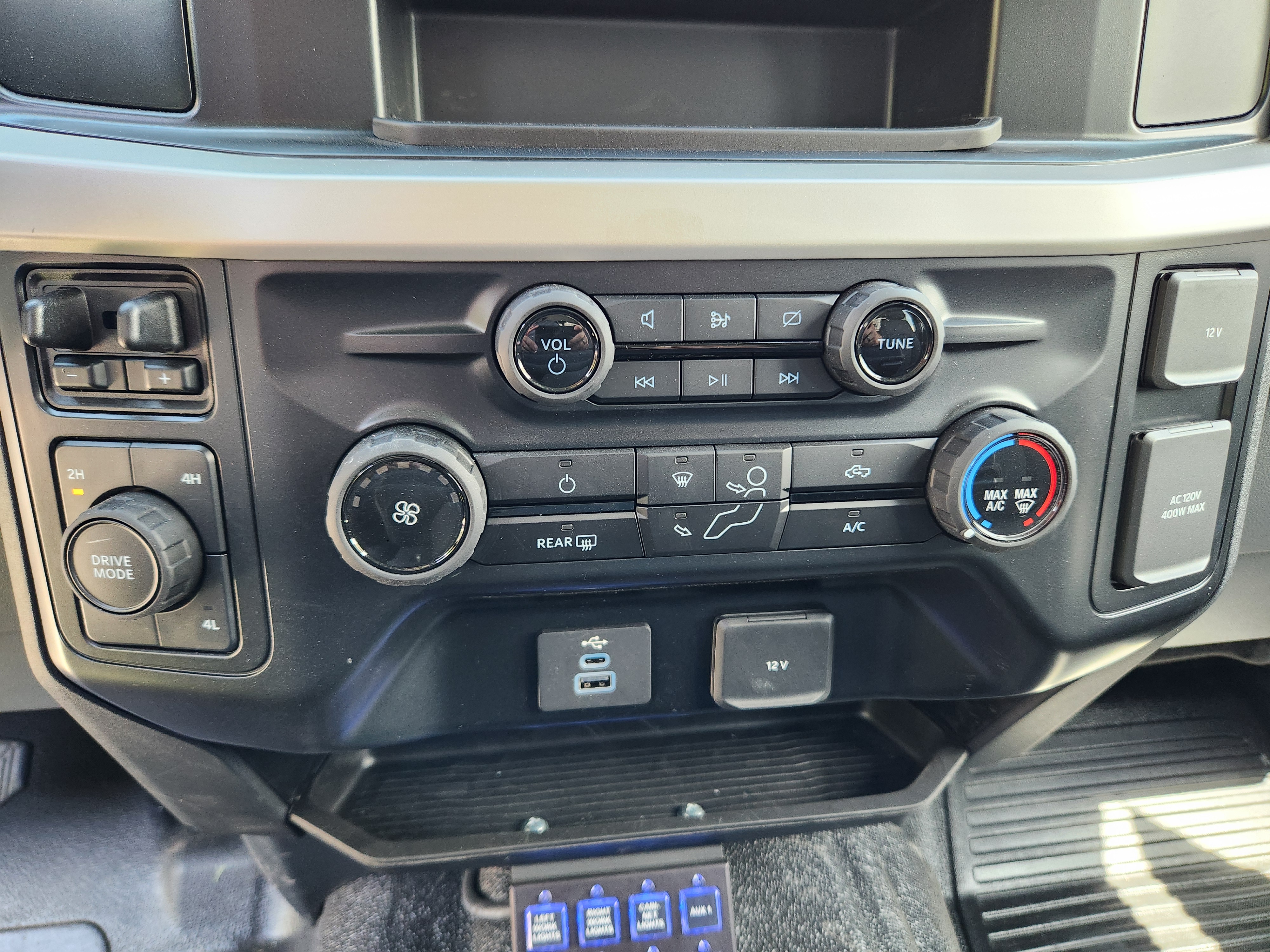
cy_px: 476
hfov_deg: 73.9
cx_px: 635
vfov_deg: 58.9
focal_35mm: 23
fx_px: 844
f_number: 1.8
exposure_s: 1/120
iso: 320
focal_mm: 5.4
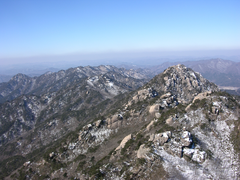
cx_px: 120
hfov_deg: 52.6
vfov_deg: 40.7
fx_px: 243
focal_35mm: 35
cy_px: 90
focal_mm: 8.9
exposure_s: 1/144
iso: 50
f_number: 8
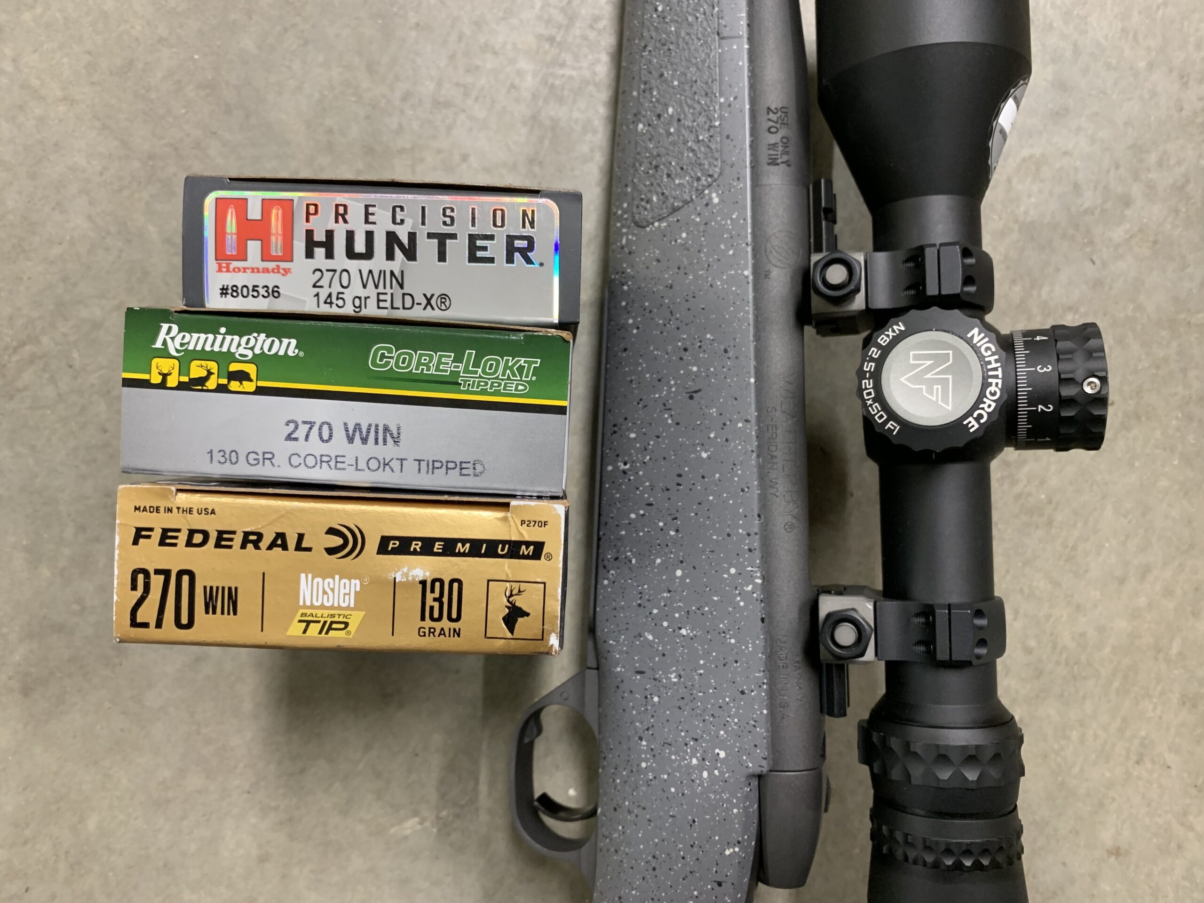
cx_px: 602
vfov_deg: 53.1
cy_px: 452
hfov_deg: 67.3
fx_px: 904
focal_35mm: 26
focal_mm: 4.25
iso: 160
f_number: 1.8
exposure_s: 1/60
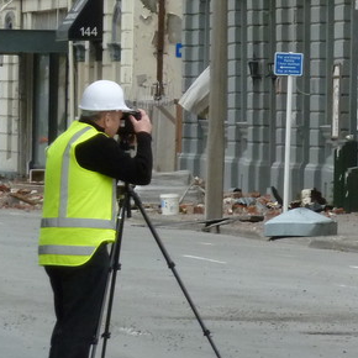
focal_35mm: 576
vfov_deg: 3.0
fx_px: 6740
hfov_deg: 3.0
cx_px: 423
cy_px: 93
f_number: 4.6
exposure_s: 1/160
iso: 250
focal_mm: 37
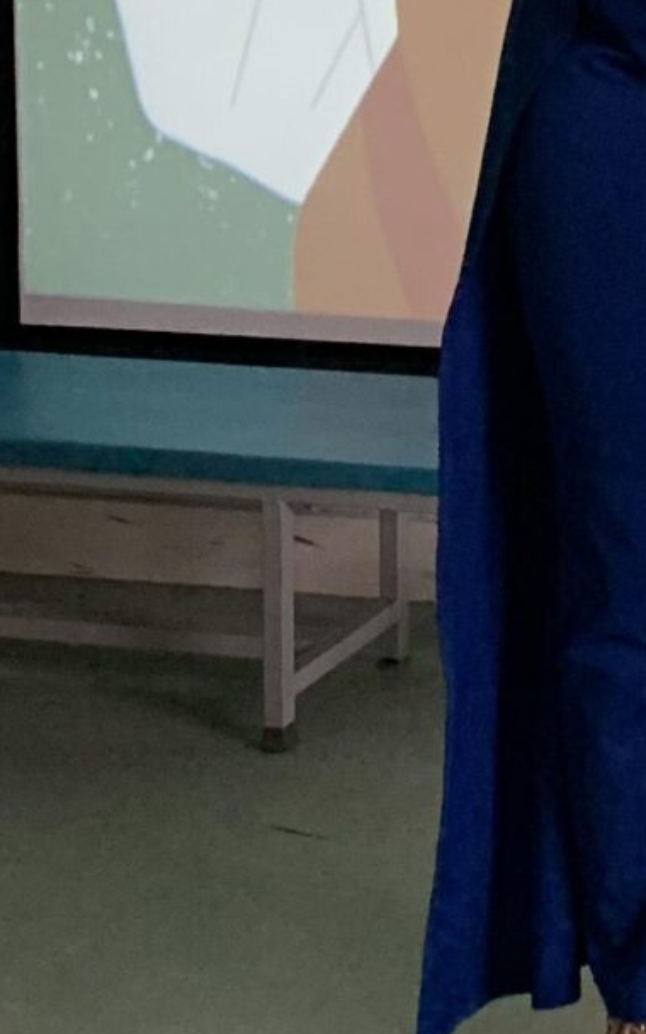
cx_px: 1343
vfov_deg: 16.6
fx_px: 3268
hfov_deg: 10.3
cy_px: -456
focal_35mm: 116
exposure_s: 1/60
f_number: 1.8
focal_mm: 4.25
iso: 80
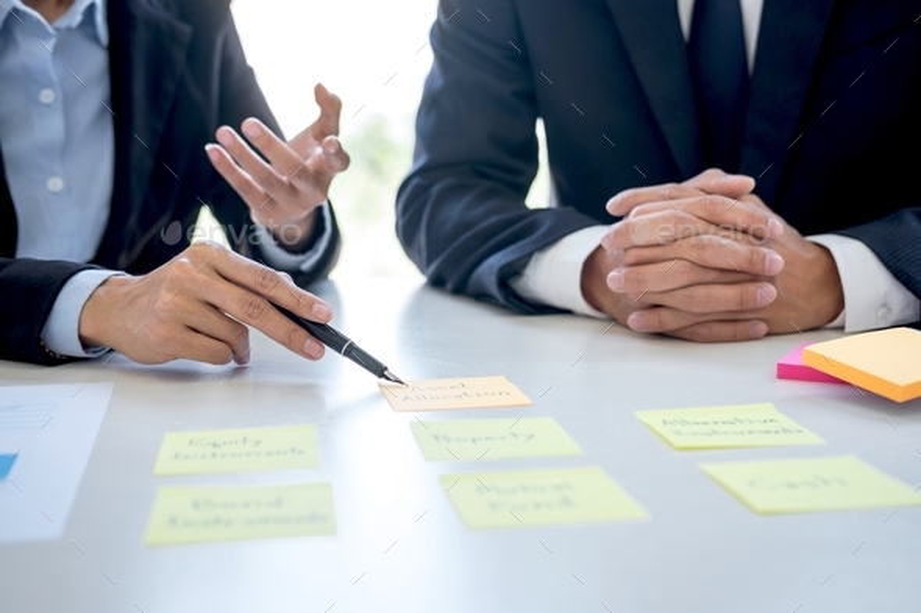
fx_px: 1355
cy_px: 306
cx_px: 460
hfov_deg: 37.5
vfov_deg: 25.5
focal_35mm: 53
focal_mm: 35
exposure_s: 1/160
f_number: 2.8
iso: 200
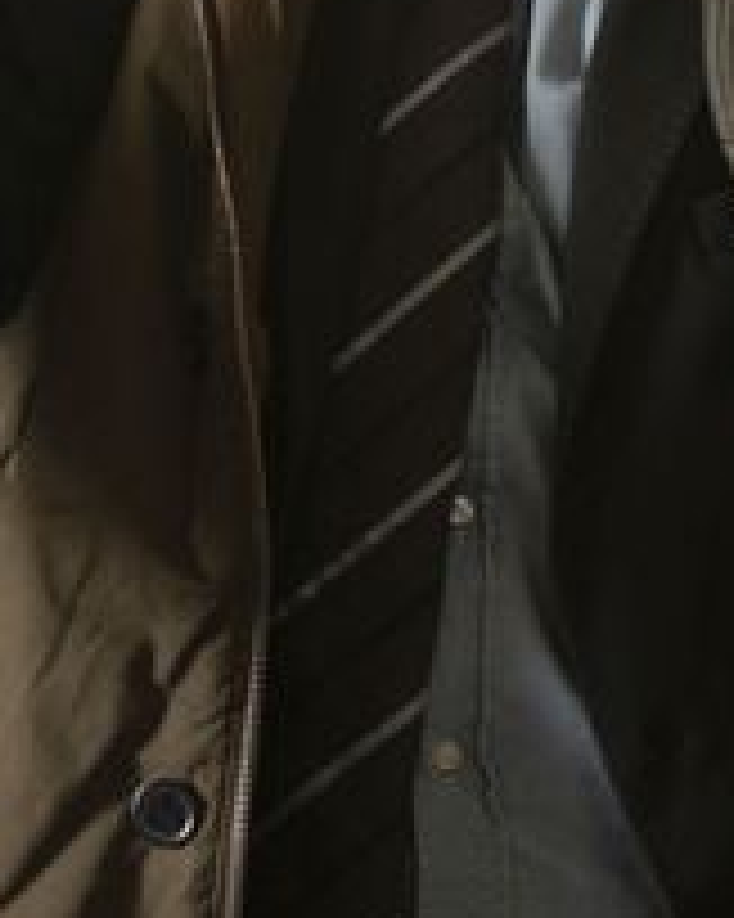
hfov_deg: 9.9
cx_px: 455
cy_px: 20
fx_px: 4239
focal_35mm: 156
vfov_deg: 12.2
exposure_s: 1/250
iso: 3200
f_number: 2
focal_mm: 35
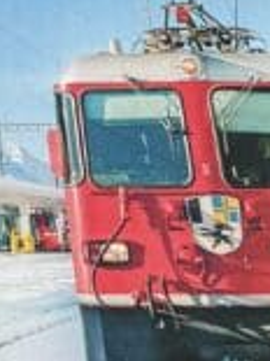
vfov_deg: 12.2
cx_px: -189
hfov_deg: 9.0
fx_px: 1656
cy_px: -44
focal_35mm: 159
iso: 64
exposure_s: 1/162
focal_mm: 6.86
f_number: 1.78
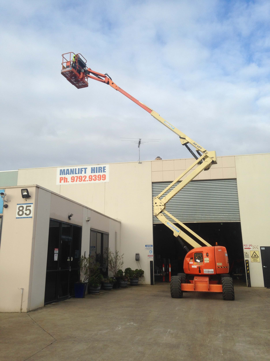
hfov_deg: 42.9
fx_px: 343
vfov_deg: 55.4
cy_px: 180
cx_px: 135
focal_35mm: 33
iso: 50
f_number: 2.4
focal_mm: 4.12
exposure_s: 1/1085
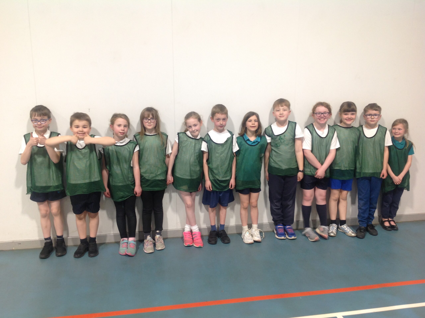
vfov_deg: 40.6
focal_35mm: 35
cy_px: 159
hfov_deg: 52.7
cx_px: 212
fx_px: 429
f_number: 2.4
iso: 64
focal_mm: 4.28
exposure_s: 1/15
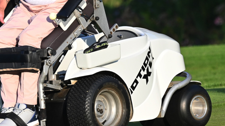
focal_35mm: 1098
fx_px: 6549
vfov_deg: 1.1
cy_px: -33
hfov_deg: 2.0
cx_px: 59
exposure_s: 1/500
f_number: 5.6
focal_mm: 270
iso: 200
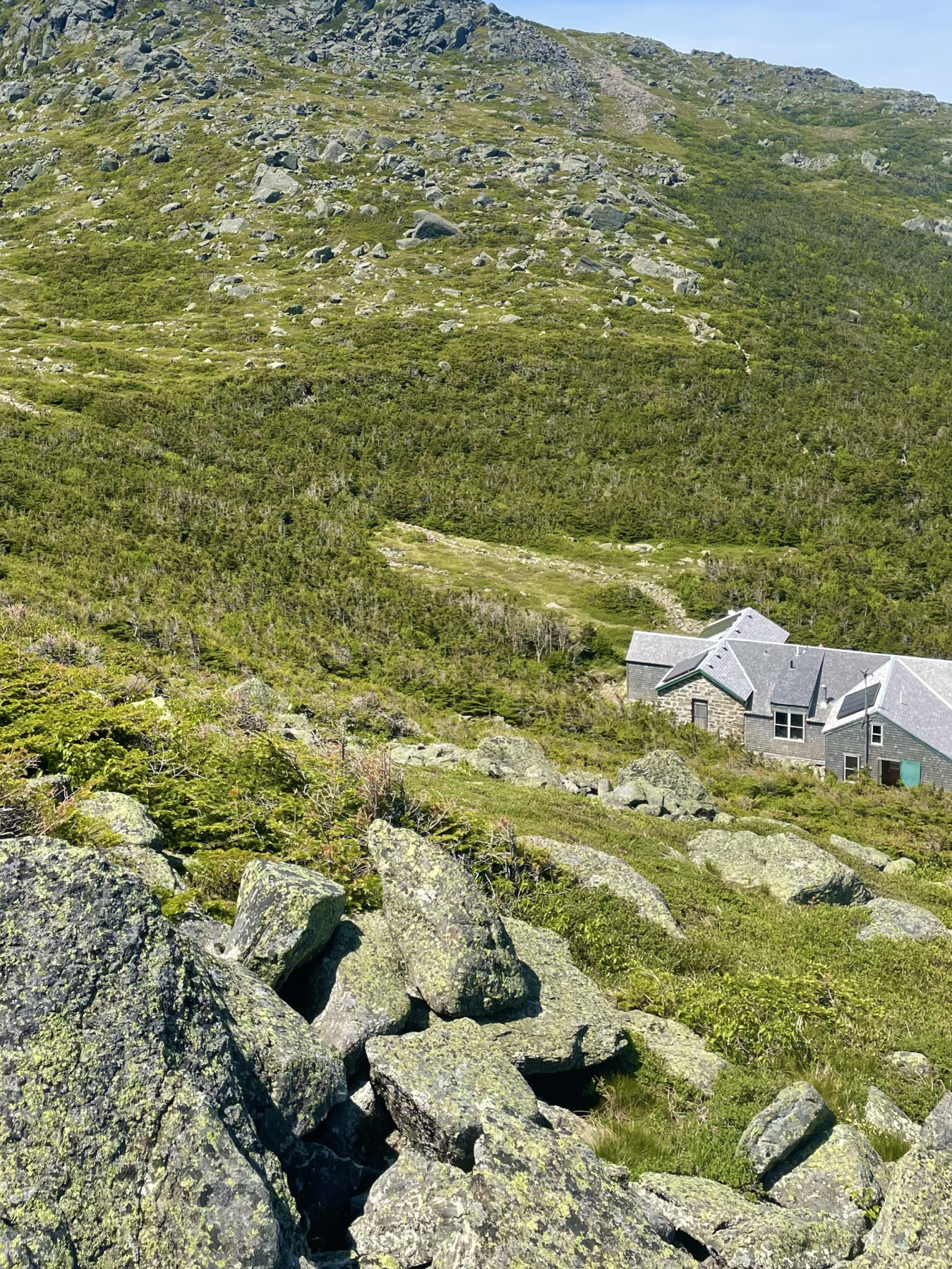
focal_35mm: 37
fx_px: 1357
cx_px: 366
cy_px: 403
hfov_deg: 38.5
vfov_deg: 49.1
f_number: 1.6
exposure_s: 1/2451
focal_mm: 4.2
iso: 32
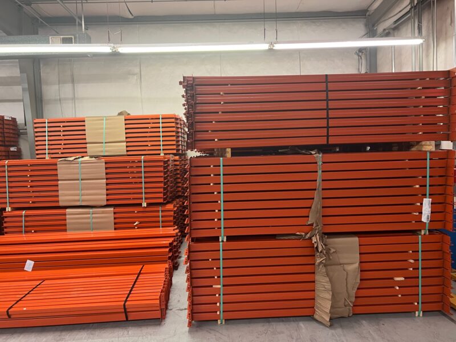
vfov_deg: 53.1
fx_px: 343
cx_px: 228
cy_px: 171
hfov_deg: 67.3
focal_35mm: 26
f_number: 1.5
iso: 200
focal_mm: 5.7
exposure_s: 1/60
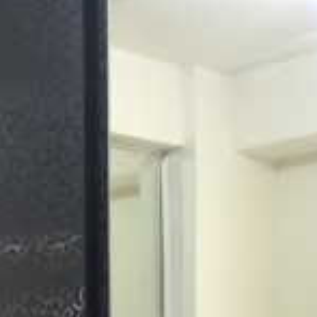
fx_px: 725
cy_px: 391
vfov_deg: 22.5
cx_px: 44
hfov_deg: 24.1
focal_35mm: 70
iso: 80
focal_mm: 4.15
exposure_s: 1/15
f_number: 2.2
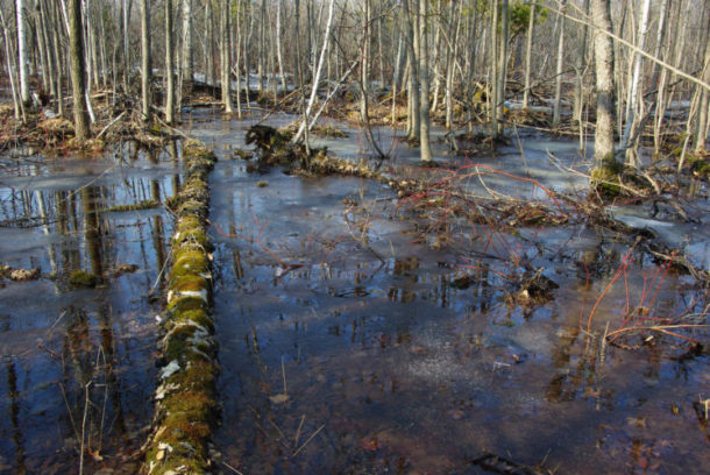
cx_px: 355
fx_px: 730
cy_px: 238
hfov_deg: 51.8
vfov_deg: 36.0
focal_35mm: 37
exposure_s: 1/180
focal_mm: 25
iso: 400
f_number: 9.5
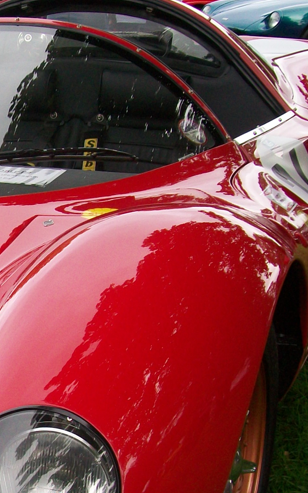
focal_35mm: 86
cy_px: 355
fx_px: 1155
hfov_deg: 14.1
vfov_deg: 23.9
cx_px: -163
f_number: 2.7
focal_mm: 6
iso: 64
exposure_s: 1/200
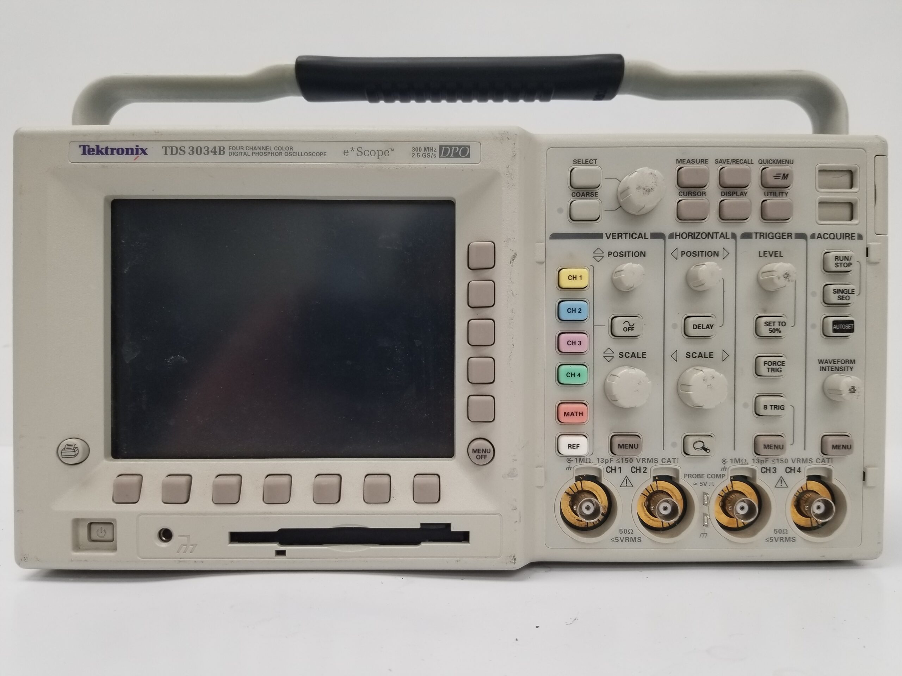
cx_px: 451
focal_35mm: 26
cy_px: 338
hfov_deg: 67.3
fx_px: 677
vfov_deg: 53.1
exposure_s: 1/120
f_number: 1.7
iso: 80
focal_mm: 4.25
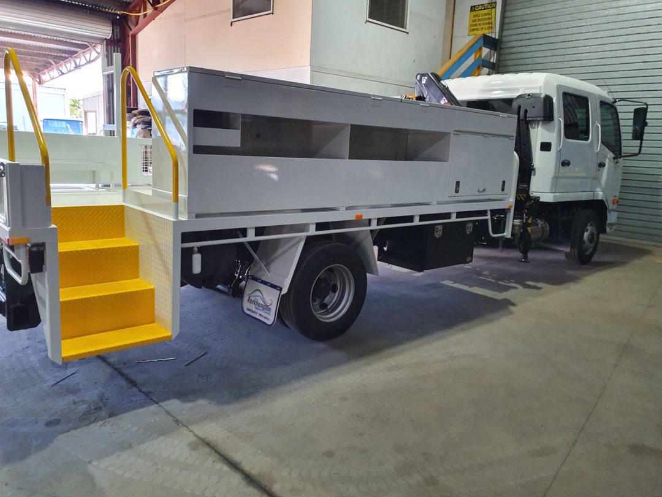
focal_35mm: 26
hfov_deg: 67.3
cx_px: 331
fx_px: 497
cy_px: 248
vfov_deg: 53.1
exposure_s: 1/100
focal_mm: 4.32
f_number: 2.4
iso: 320
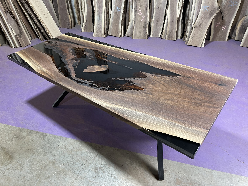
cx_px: 124
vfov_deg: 53.1
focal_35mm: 26
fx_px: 186
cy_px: 93
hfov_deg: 67.3
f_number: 1.6
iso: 200
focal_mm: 5.1
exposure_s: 1/60
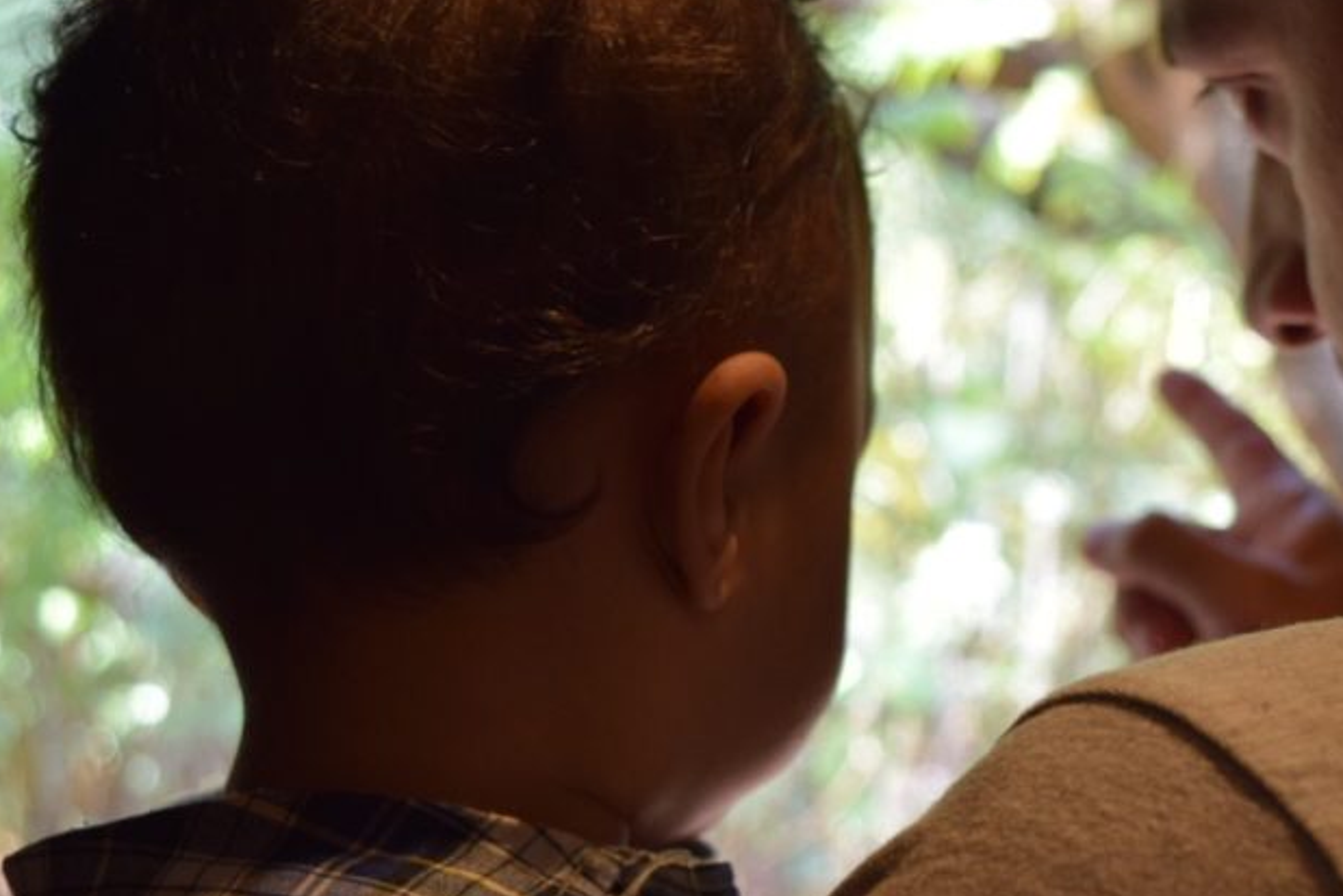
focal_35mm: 76
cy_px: 510
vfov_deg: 18.0
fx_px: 2831
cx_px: 922
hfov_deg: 26.5
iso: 400
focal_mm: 29
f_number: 4.5
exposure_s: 1/80
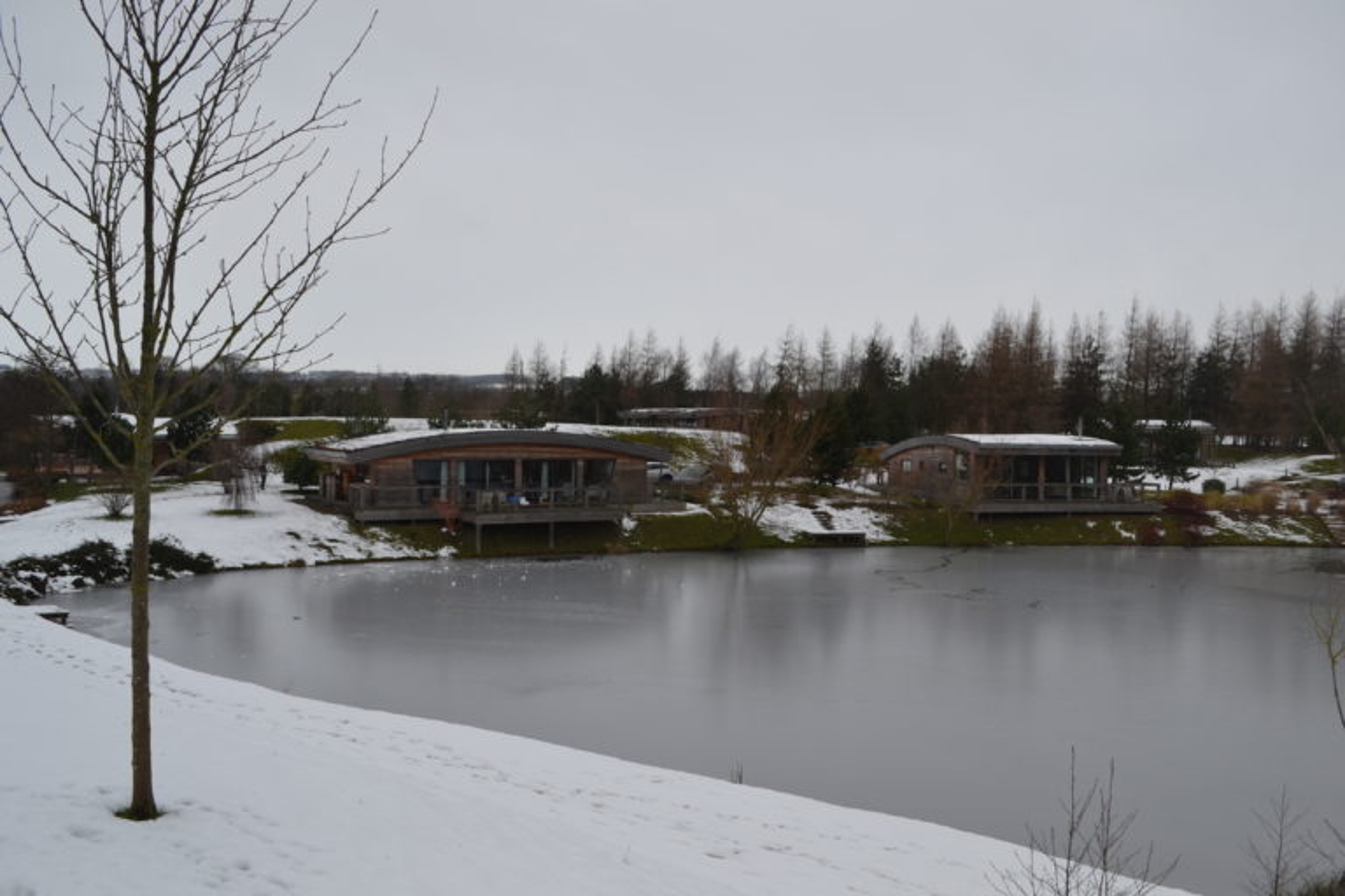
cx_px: 672
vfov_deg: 40.0
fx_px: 1233
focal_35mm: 33
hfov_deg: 57.2
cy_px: 448
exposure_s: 1/160
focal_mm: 22
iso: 100
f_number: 6.3
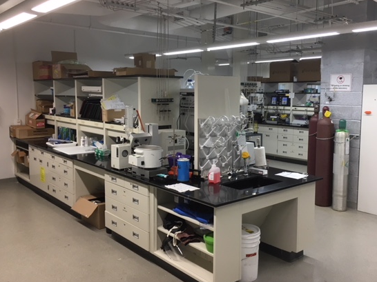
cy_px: 130
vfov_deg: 41.7
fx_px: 370
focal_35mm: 34
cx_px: 202
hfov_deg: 53.9
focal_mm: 4.15
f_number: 2.2
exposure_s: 1/30
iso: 64
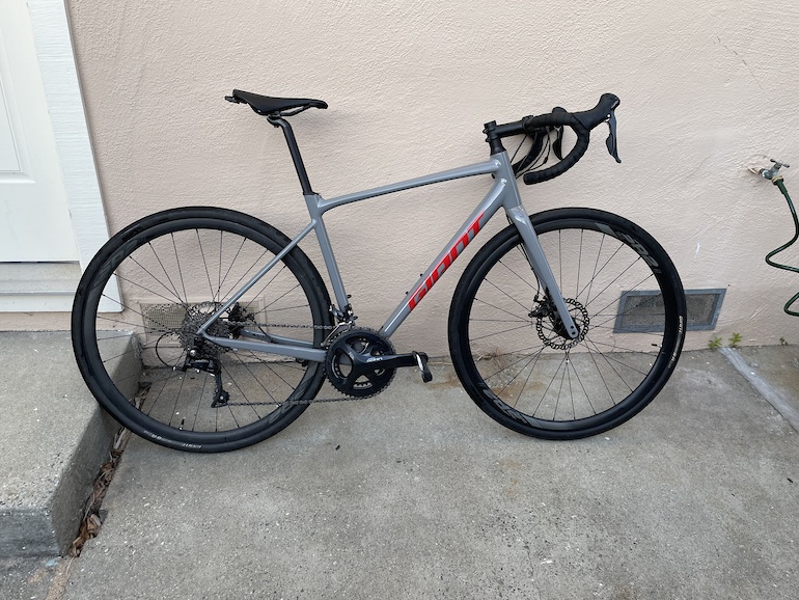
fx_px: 623
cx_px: 405
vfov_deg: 51.4
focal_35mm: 27
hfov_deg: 65.3
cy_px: 294
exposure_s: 1/532
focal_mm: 4.2
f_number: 1.6
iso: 32
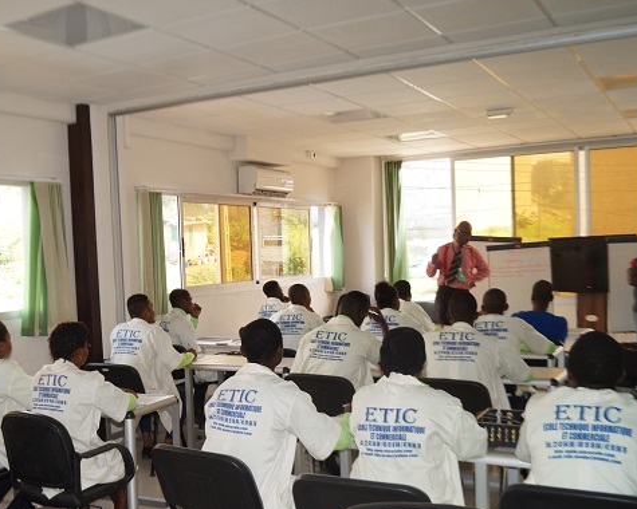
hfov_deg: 45.1
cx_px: 208
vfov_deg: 37.1
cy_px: 323
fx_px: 754
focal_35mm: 40
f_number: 4
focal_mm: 18
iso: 125
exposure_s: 1/60
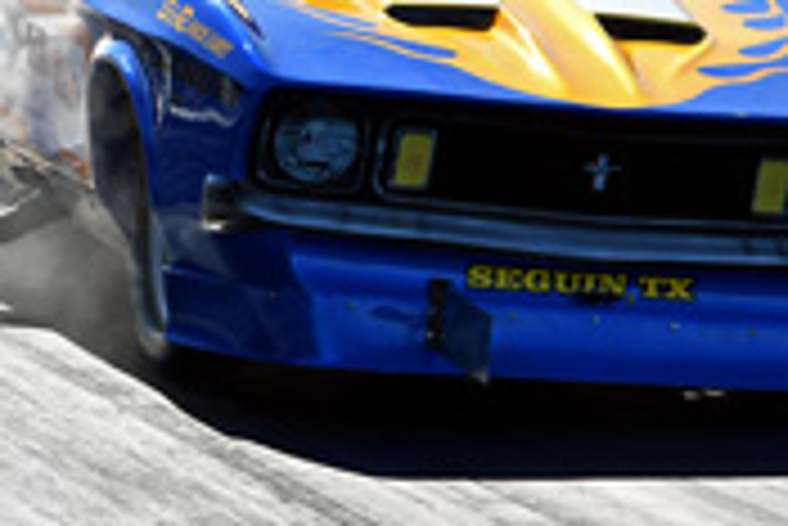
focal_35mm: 300
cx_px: 351
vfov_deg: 4.6
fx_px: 6572
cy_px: -90
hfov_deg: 6.9
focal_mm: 70
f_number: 5.6
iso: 160
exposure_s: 1/1000
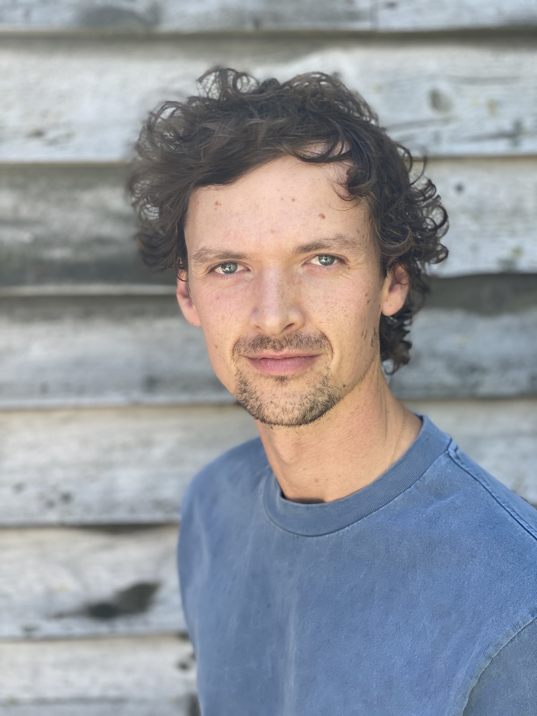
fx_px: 1076
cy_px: 358
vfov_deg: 36.8
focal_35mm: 52
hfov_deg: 28.0
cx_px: 268
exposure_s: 1/122
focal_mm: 6
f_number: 2
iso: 20
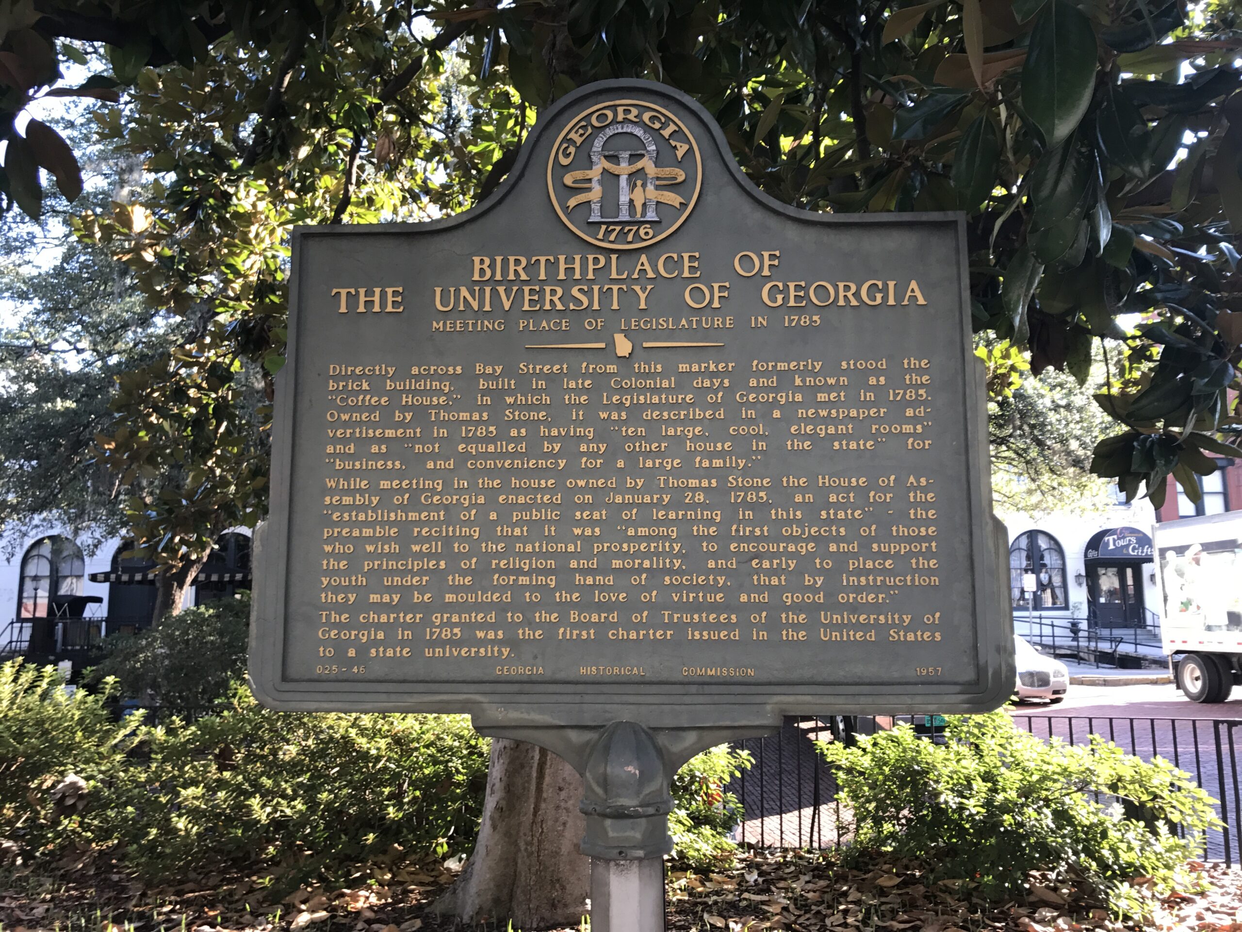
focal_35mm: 28
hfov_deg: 63.4
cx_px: 621
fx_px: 1005
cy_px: 466
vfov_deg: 49.7
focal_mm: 3.99
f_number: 1.8
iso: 25
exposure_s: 1/120
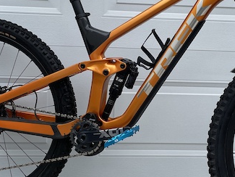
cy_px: 64
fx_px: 435
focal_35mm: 64
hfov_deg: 29.9
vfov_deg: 22.9
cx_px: 166
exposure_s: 1/698
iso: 32
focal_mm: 4.2
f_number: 1.6
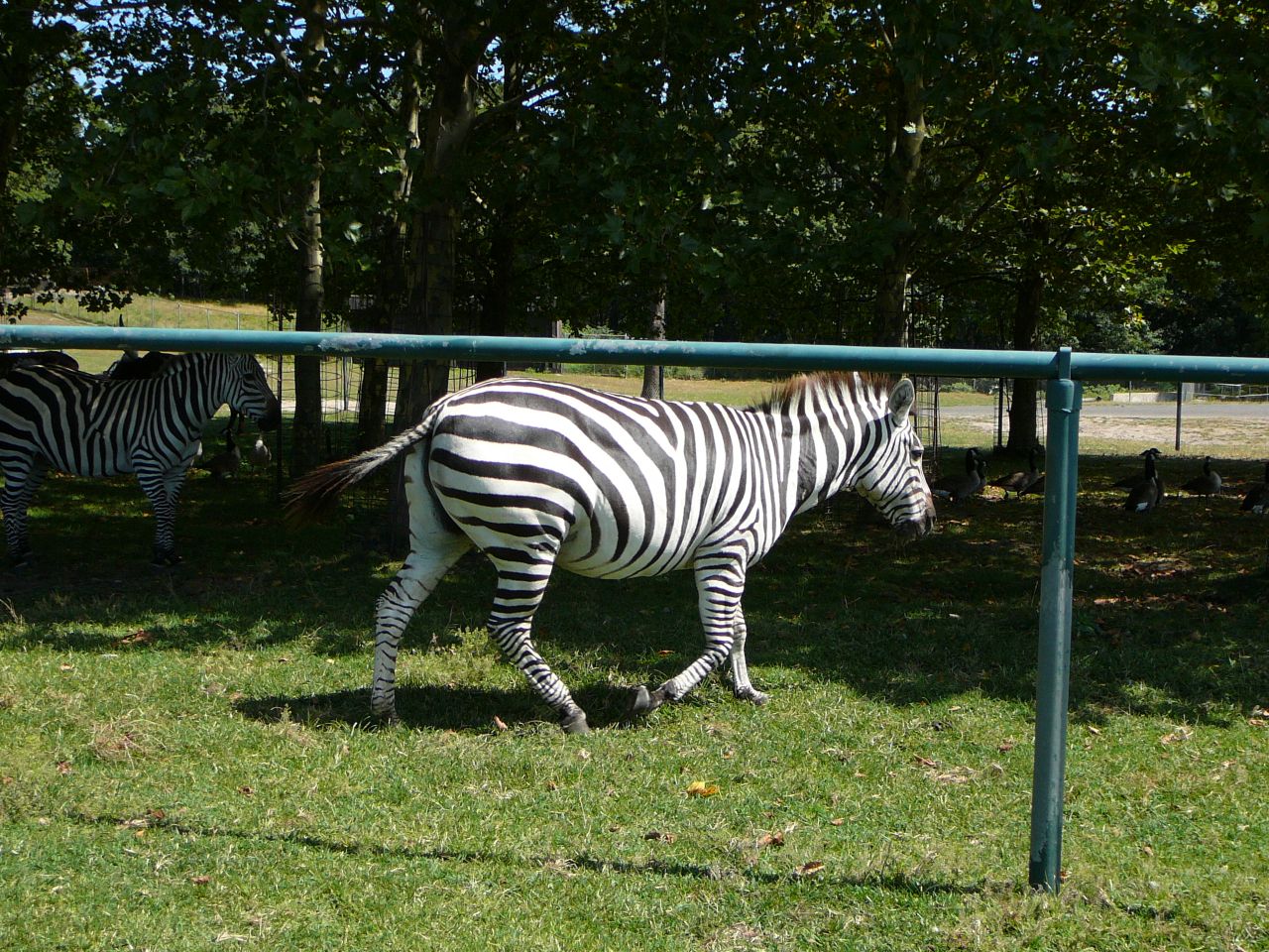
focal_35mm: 52
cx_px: 634
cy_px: 476
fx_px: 1906
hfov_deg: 36.8
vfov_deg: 28.0
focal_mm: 7.8
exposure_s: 1/640
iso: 80
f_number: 3.4
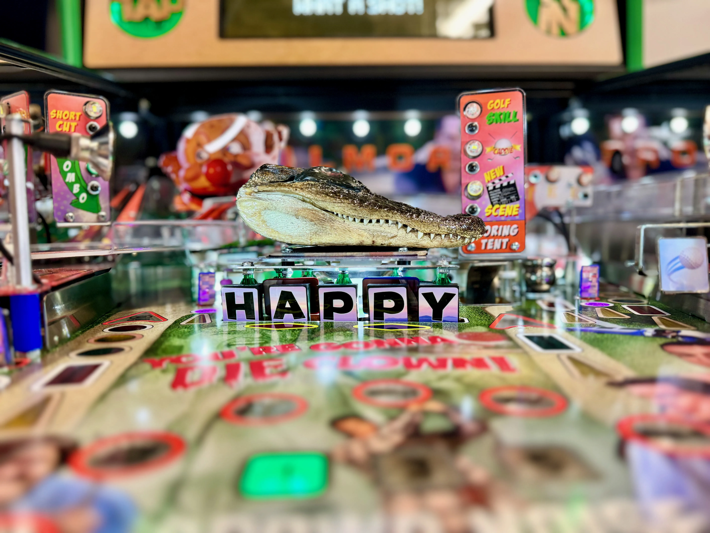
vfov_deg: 56.8
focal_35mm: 24
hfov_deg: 71.6
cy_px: 266
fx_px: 492
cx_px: 355
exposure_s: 1/120
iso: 160
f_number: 1.78
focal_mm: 6.86
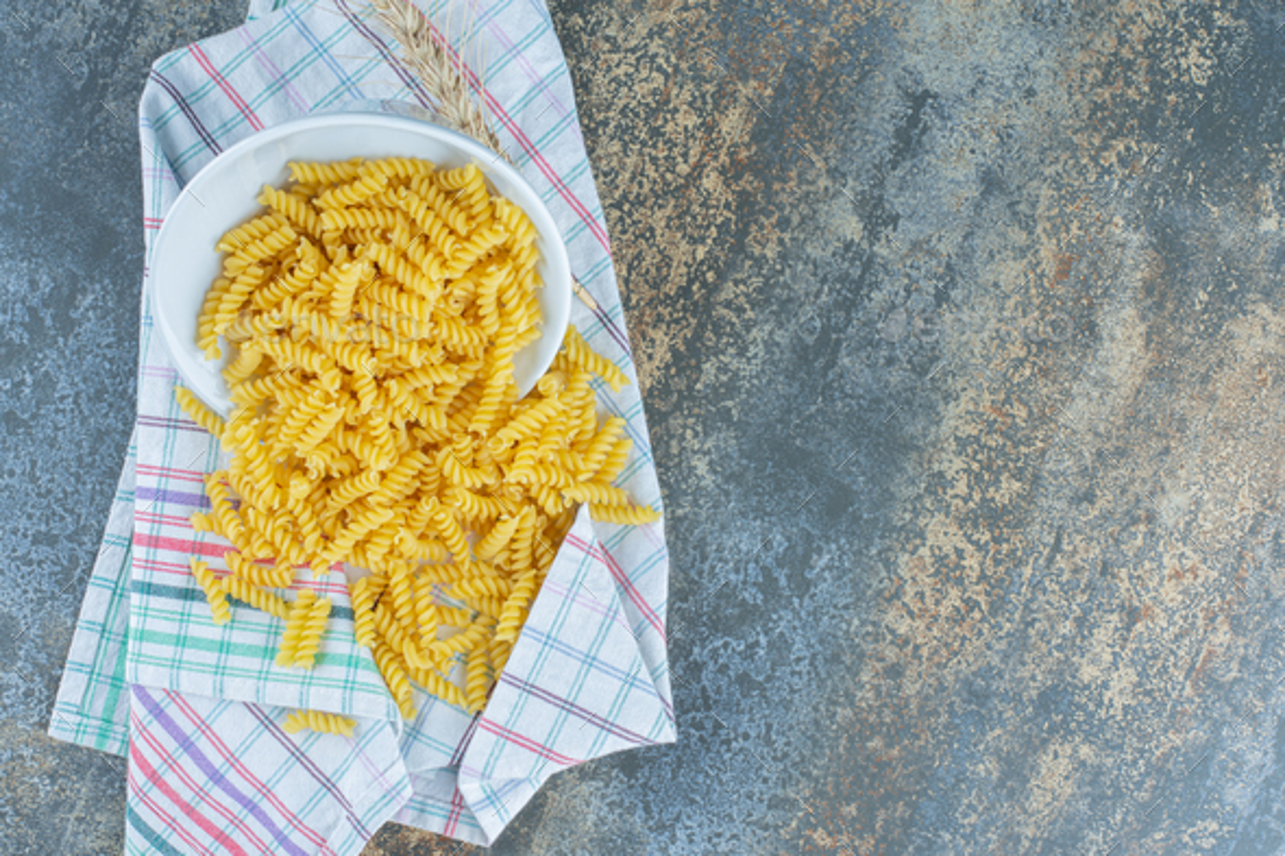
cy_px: 428
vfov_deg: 18.2
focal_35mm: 75
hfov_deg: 27.0
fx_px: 2676
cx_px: 642
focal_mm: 50
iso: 100
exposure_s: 1/160
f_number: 8
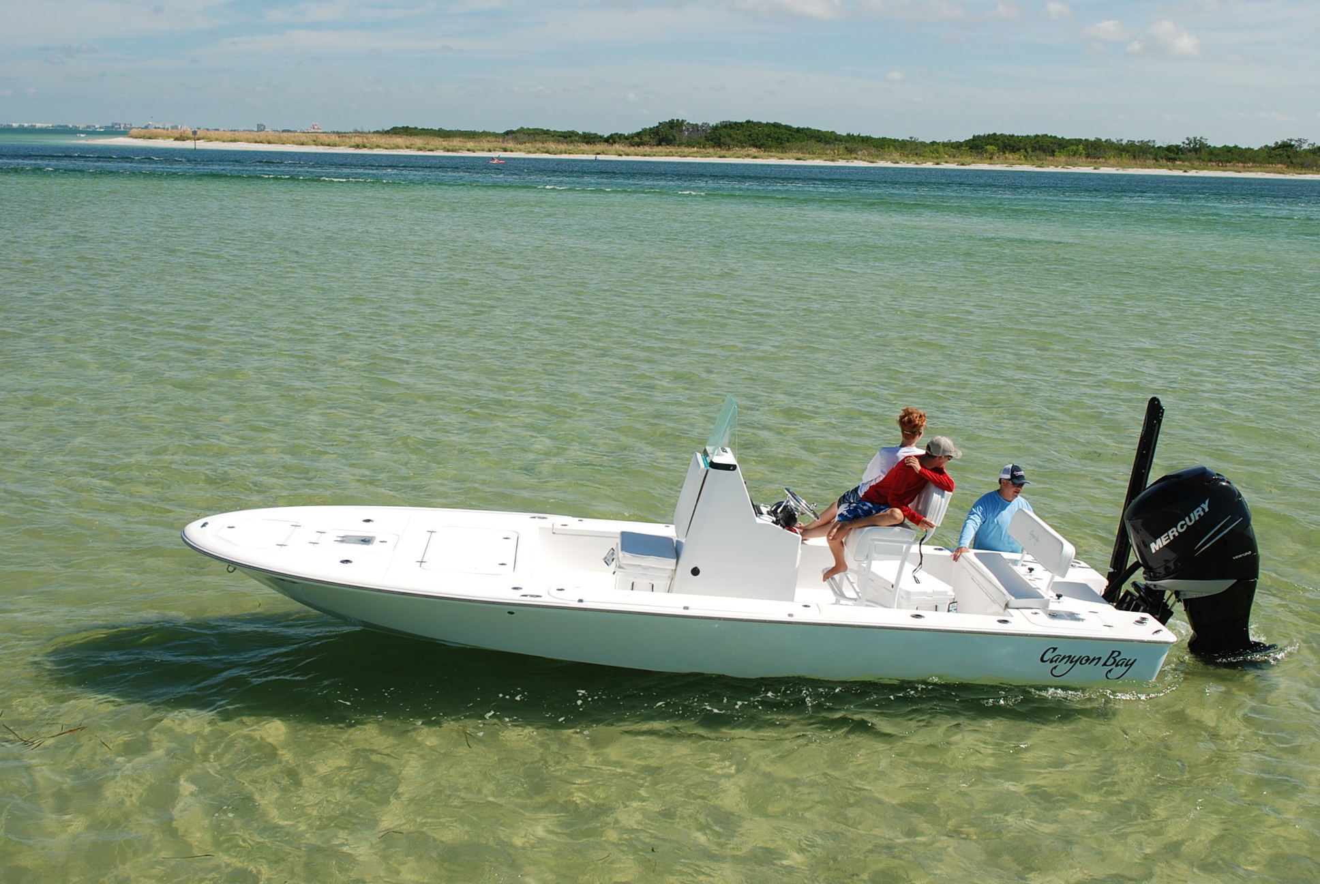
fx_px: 1542
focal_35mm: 42
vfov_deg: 32.0
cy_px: 442
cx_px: 660
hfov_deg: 46.3
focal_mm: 28
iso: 100
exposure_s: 1/320
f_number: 9
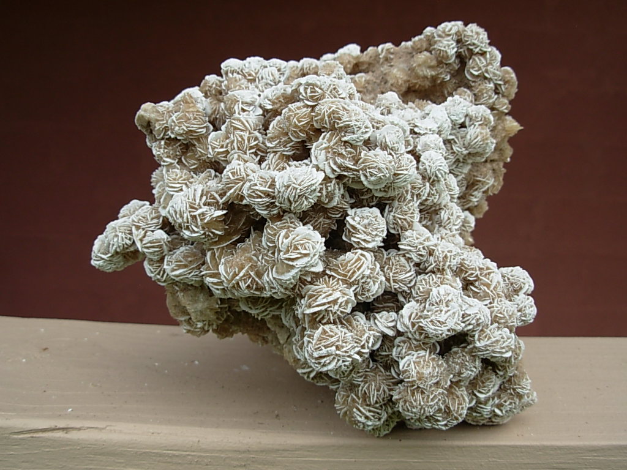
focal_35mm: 38
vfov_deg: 37.7
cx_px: 314
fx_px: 688
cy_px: 235
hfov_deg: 49.0
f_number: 2.9
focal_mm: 6.3
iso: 50
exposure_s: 1/395
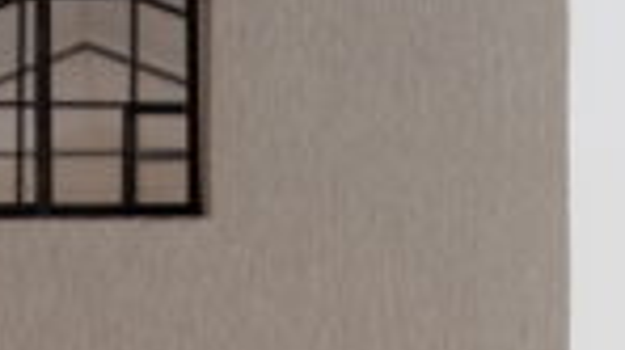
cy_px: 323
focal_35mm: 138
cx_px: 36
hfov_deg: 15.4
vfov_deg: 8.7
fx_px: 2285
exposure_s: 1/125
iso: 200
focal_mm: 6.6
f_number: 4.5
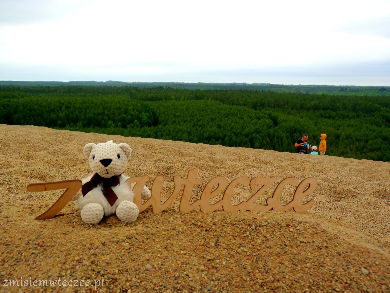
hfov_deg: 52.6
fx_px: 394
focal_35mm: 35
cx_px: 195
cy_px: 146
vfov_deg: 40.7
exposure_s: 1/160
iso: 125
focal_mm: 6.2
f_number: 4
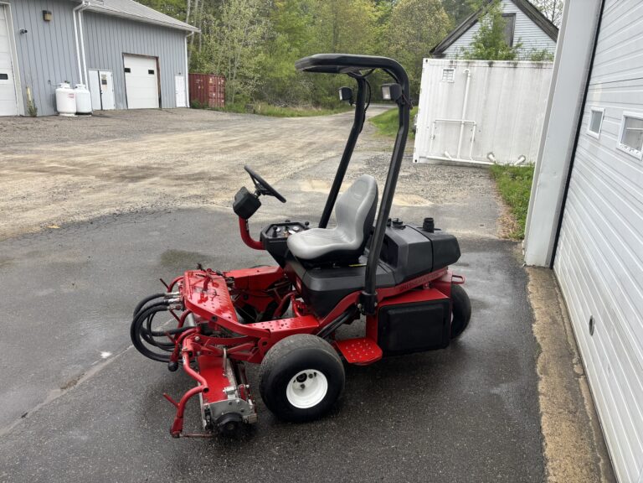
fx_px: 483
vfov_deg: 53.1
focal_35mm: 26
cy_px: 242
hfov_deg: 67.3
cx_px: 322
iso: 50
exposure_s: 1/654
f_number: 1.6
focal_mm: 5.96
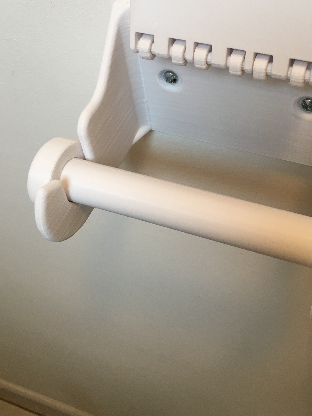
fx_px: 493
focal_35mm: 41
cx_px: 206
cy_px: 134
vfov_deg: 45.0
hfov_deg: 34.8
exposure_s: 1/33
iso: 50
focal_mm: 4.15
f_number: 2.2
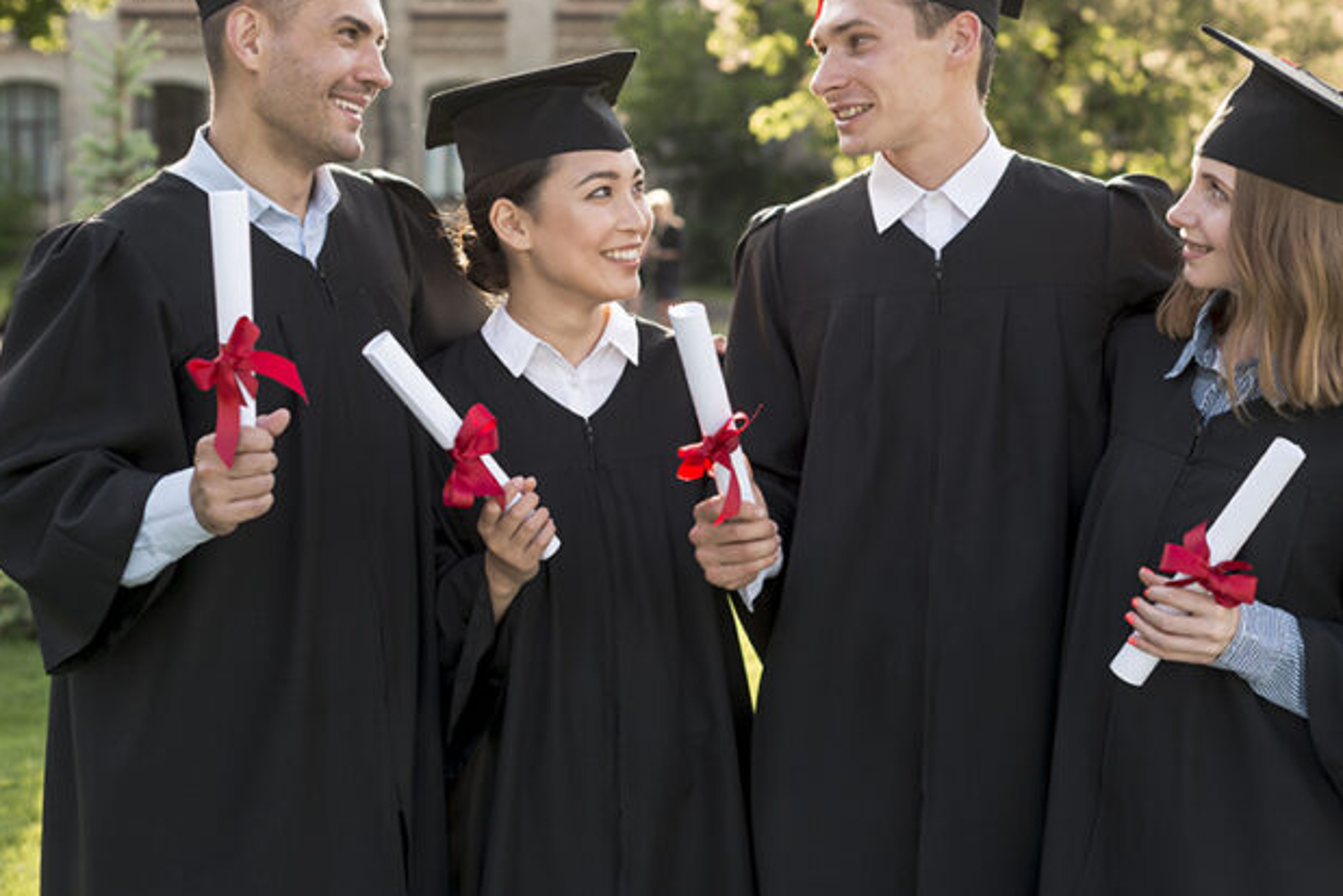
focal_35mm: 62
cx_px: 738
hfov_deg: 32.4
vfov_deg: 21.9
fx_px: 2313
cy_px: 367
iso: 320
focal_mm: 50
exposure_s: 1/160
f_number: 3.5
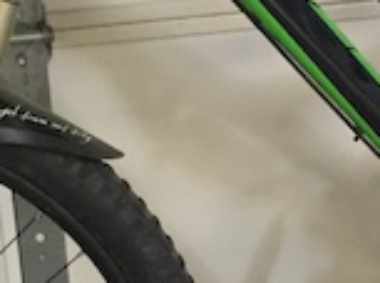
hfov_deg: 12.9
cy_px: 231
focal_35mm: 152
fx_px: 1665
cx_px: 360
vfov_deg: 9.7
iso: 500
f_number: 2.2
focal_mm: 4.15
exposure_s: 1/15
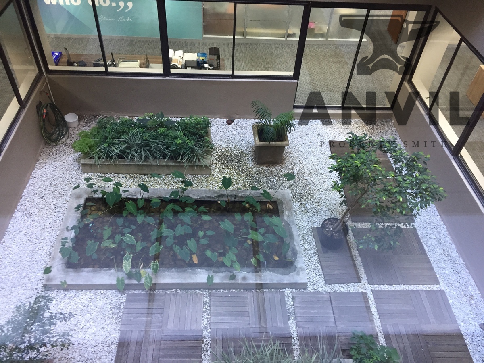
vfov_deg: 48.2
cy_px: 182
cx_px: 242
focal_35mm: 29
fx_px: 405
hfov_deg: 61.7
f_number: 2.2
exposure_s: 1/33
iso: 125
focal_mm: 4.15
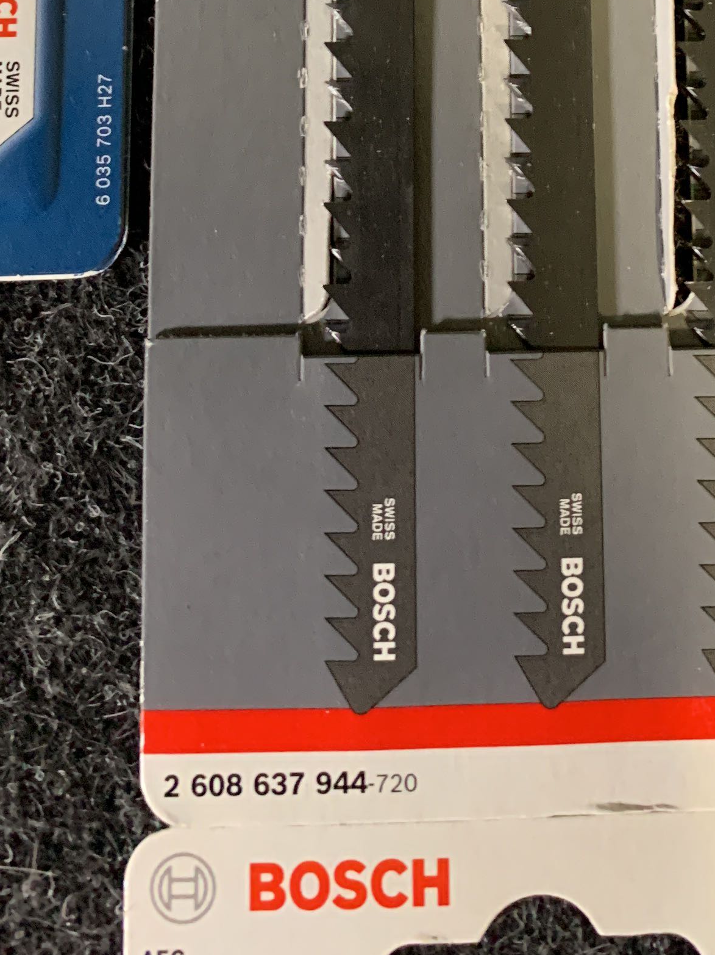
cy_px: -185
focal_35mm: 67
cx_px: 521
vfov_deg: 26.0
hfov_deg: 21.8
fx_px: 1846
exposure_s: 1/49
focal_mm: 4.25
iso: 400
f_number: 1.8
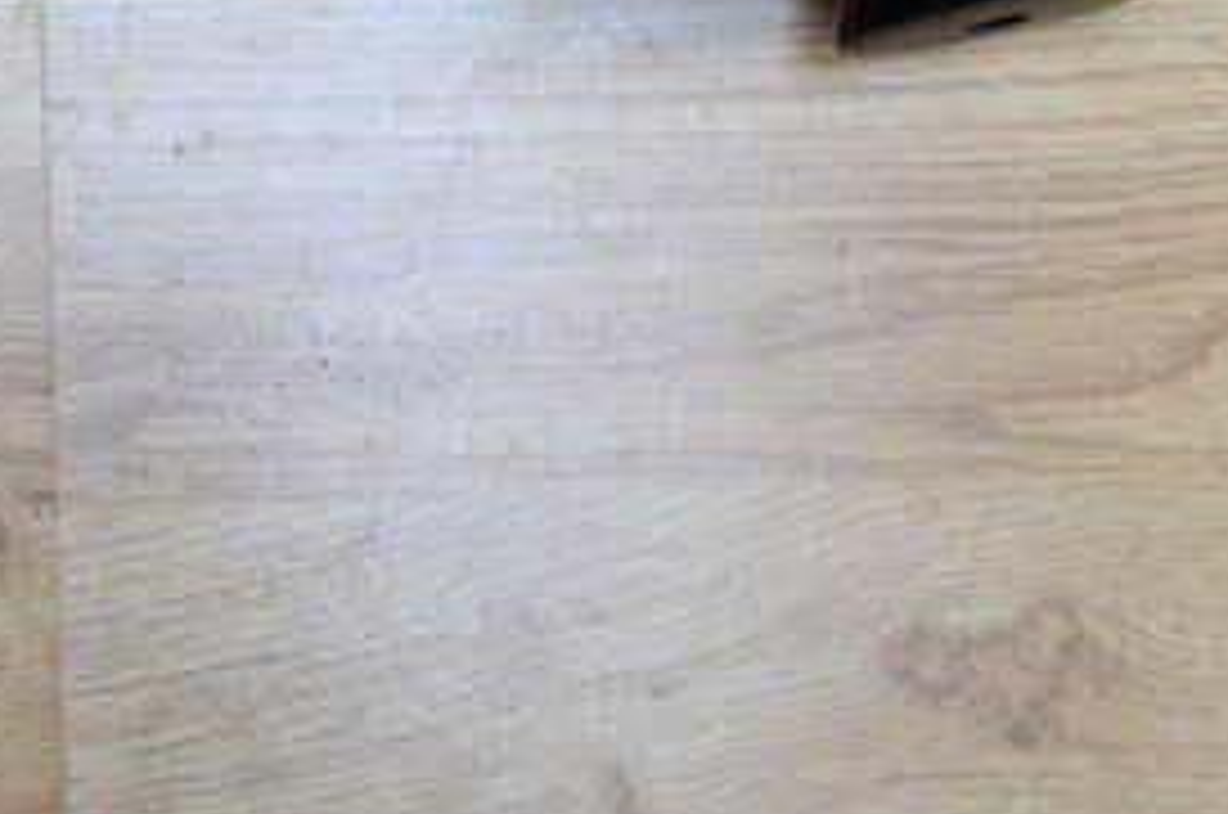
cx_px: 238
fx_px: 4971
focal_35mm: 146
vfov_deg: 9.1
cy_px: -409
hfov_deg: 14.0
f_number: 6.3
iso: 1250
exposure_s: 1/160
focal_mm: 22
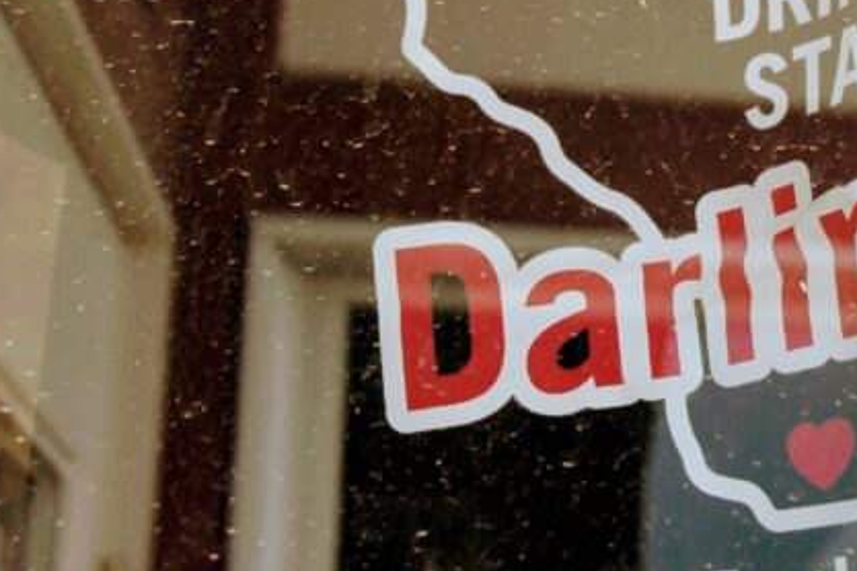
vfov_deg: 11.6
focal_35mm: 118
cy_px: 81
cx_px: 760
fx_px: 2809
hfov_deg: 17.1
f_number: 6.3
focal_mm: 32
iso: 800
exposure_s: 1/160
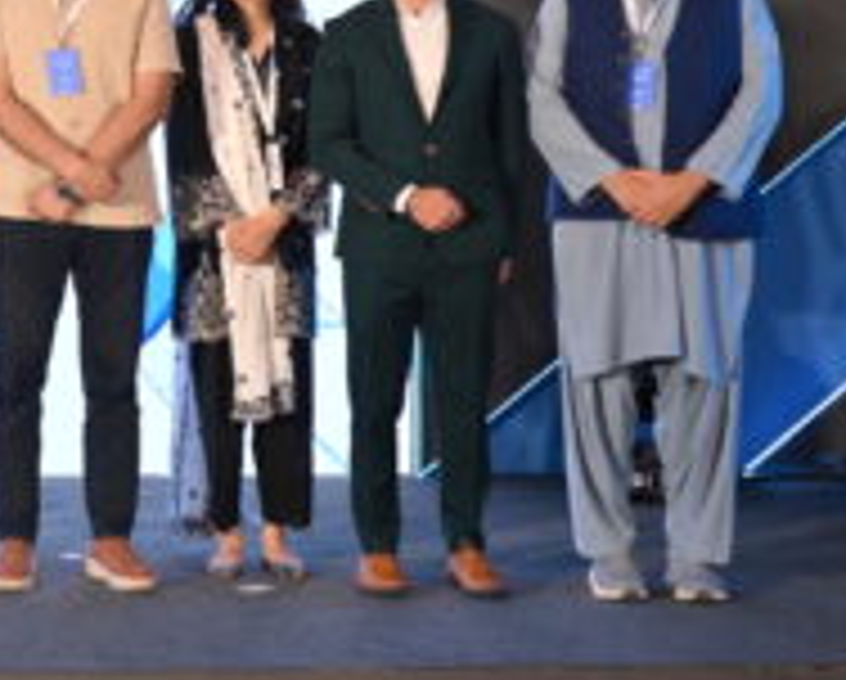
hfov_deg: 17.1
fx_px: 2558
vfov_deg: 15.0
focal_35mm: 102
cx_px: -389
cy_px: 81
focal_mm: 35
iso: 500
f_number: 2.8
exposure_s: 1/200
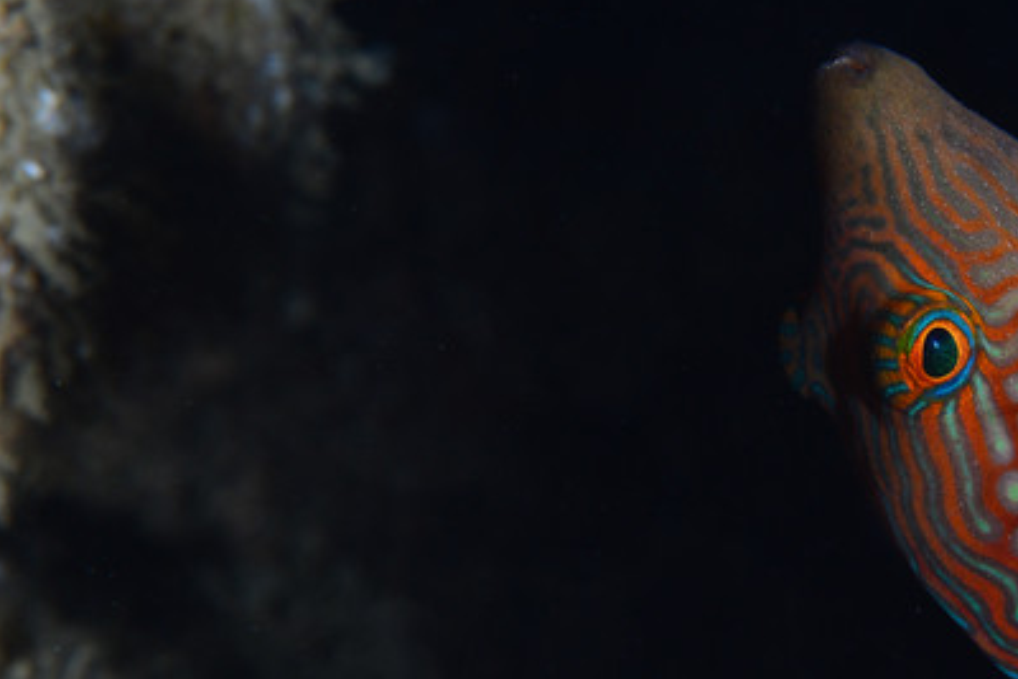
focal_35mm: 302
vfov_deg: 4.6
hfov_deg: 6.8
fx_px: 8543
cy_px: 435
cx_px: 986
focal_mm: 105
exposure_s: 1/160
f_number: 18
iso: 200
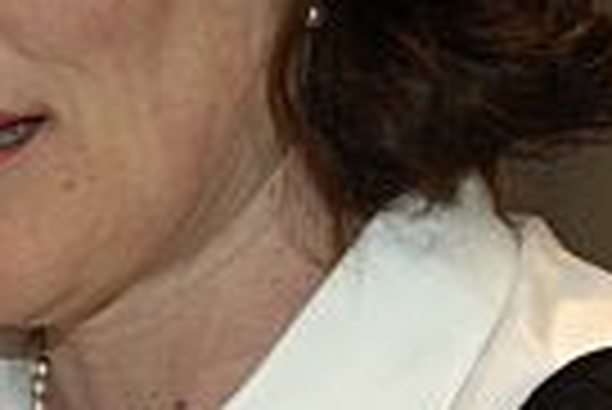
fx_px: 10674
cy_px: 282
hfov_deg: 3.3
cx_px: -180
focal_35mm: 627
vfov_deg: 2.2
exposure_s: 1/80
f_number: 2.8
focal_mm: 95
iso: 400
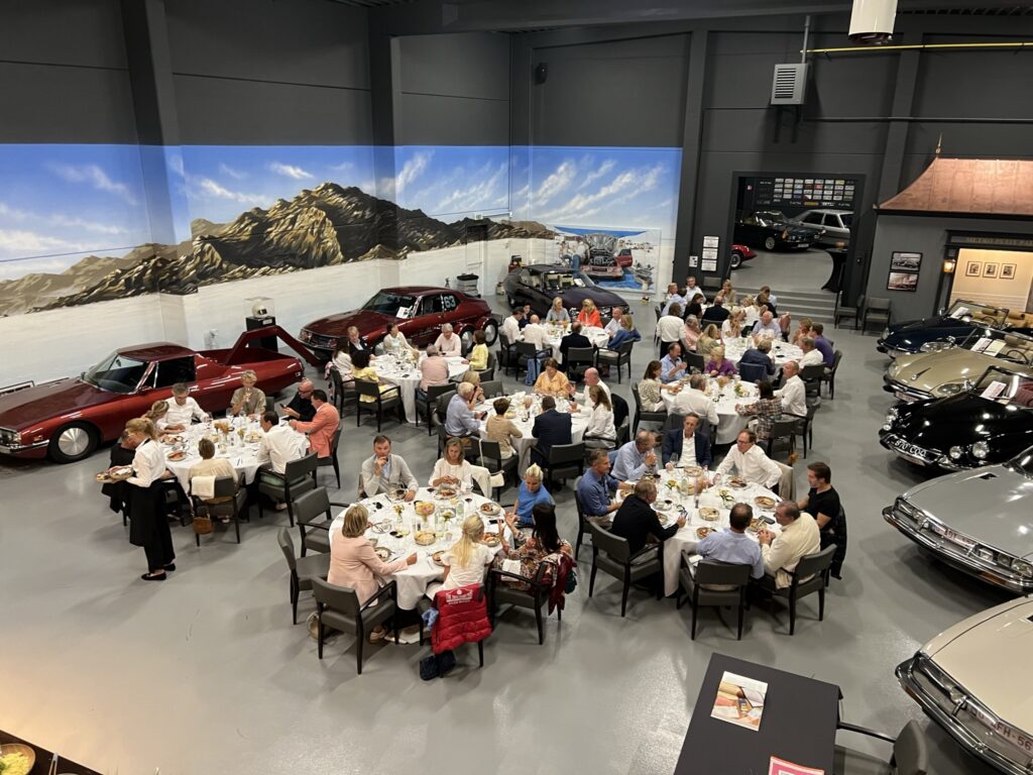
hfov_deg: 67.3
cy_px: 388
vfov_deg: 53.1
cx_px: 516
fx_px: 776
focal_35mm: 26
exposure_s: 1/50
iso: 250
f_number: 1.5
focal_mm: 5.7
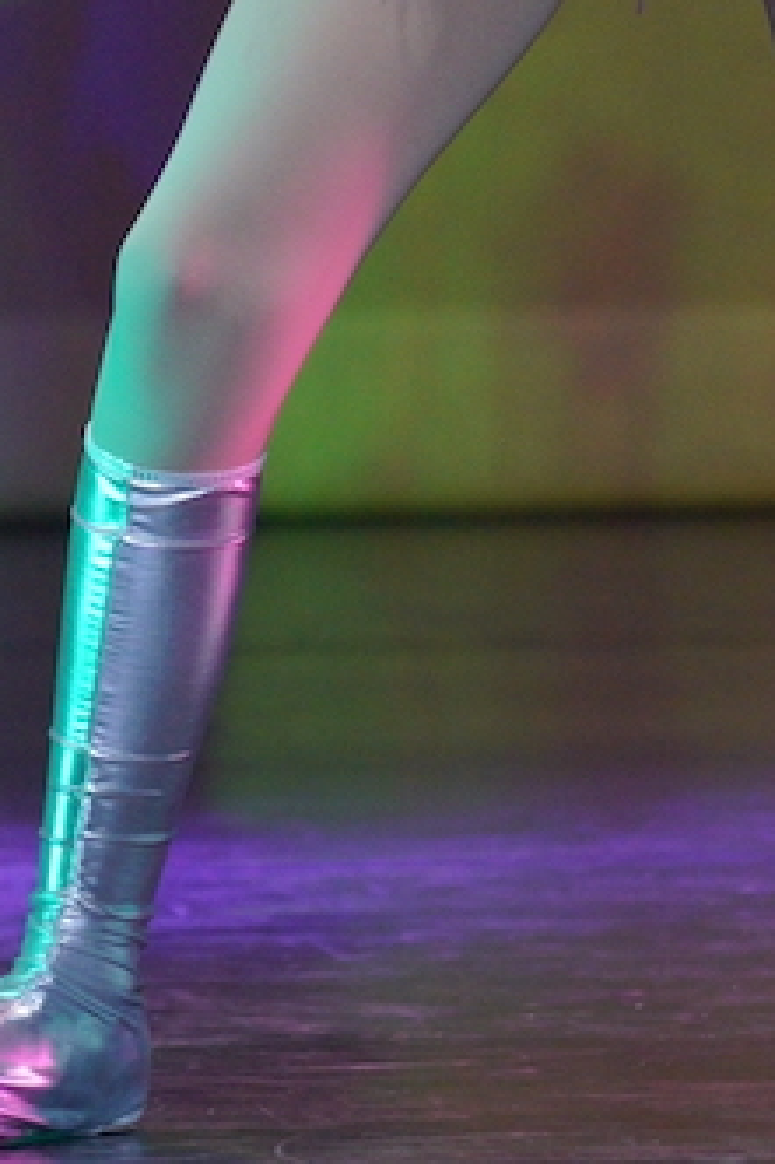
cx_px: 196
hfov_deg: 1.5
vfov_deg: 2.3
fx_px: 28929
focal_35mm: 895
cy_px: -480
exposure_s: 1/400
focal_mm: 189
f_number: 4
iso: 1250
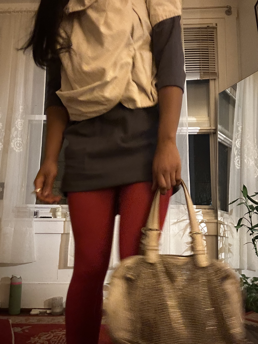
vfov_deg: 60.0
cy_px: 172
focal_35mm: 30
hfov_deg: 46.8
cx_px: 129
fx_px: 298
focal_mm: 2.69
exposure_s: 1/17
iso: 640
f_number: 1.9
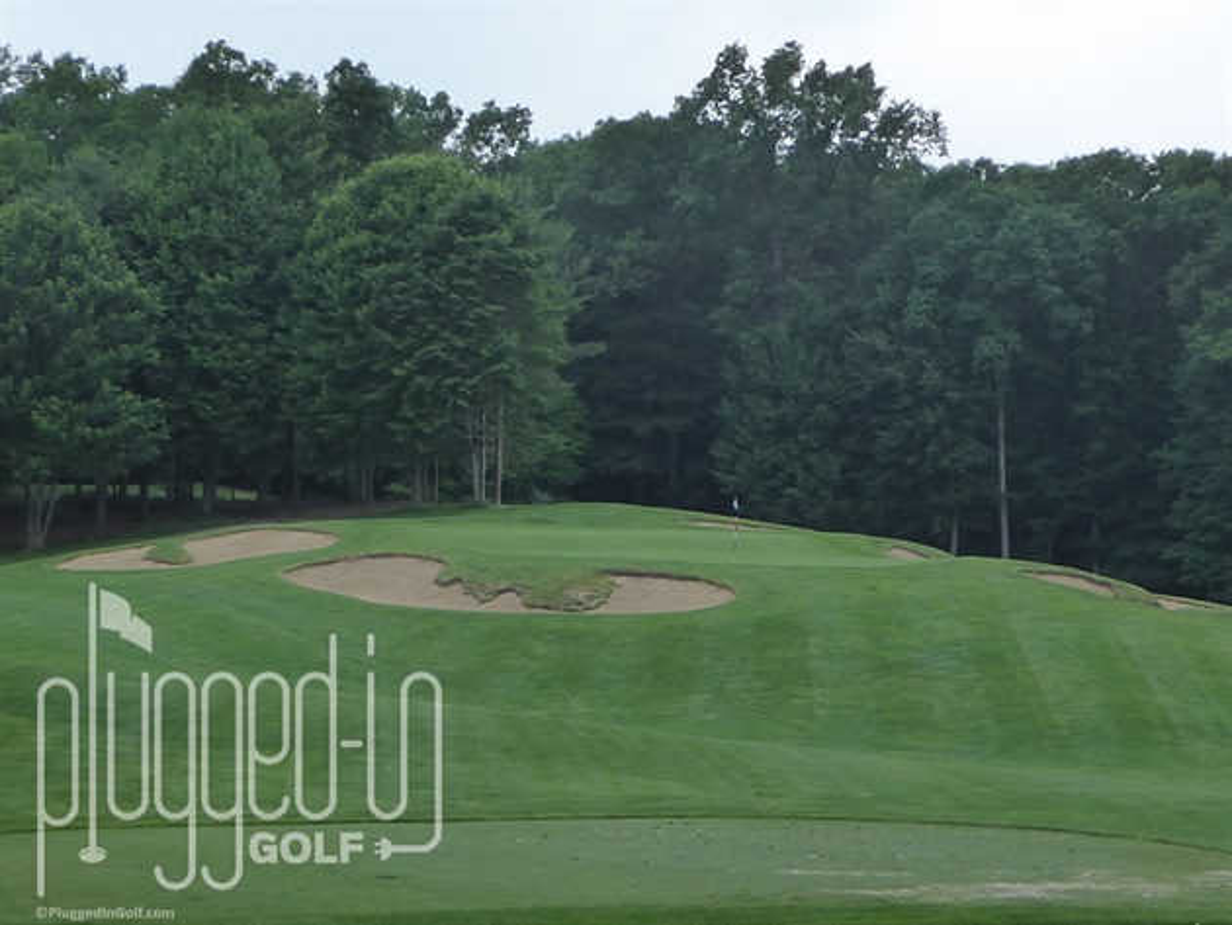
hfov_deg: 36.2
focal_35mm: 53
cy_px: 462
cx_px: 616
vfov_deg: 27.5
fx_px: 1887
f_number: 4.1
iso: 160
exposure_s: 1/125
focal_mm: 9
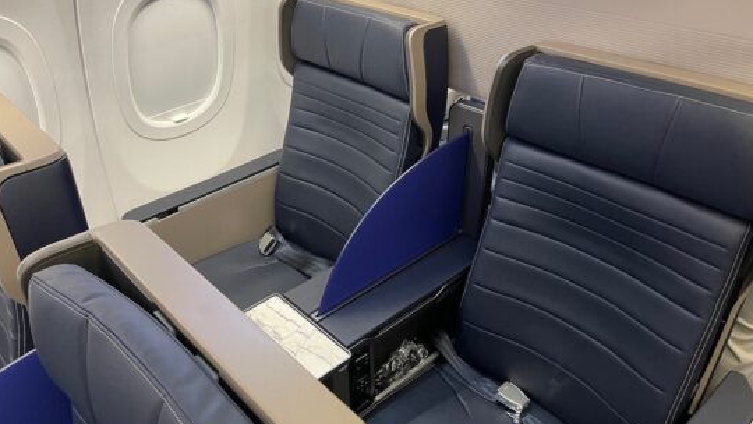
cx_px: 330
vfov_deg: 36.6
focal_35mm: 32
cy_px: 183
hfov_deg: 60.8
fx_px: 639
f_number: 1.6
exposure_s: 1/52
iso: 160
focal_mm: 5.1
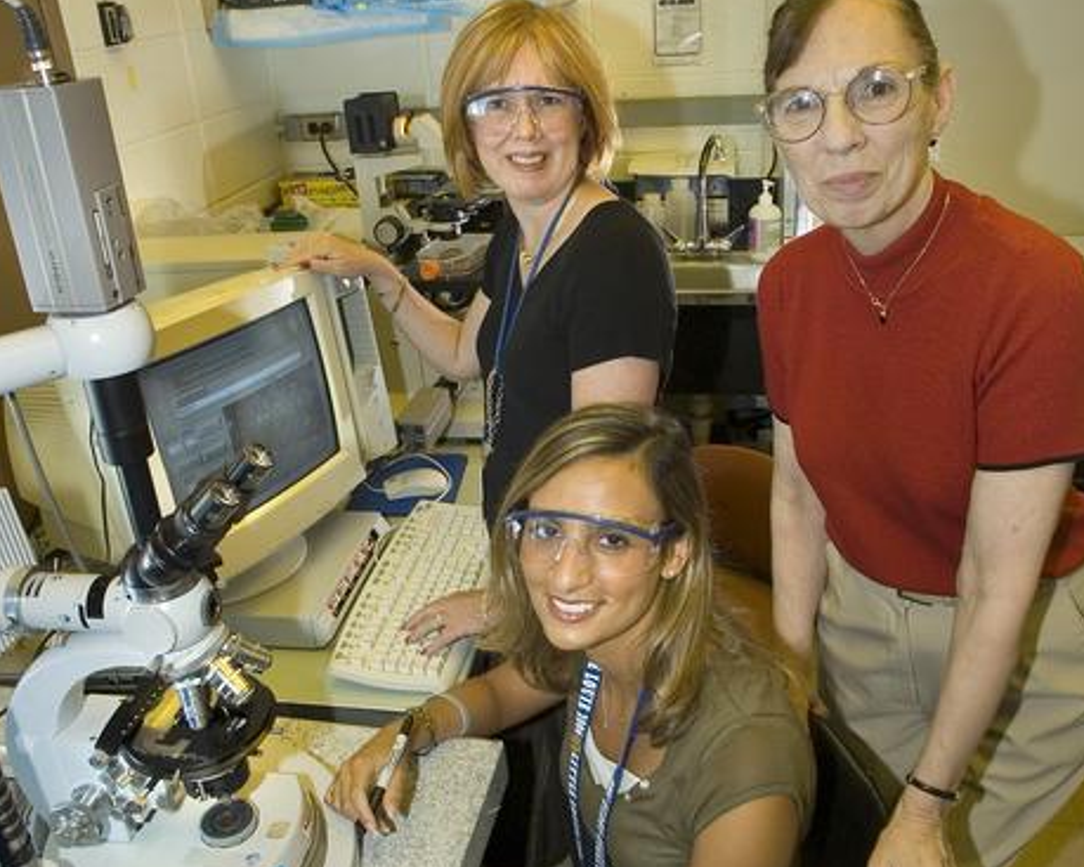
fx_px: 962
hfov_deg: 58.8
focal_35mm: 30
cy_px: 458
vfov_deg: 48.5
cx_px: 544
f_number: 7.1
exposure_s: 1/25
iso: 400
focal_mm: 14
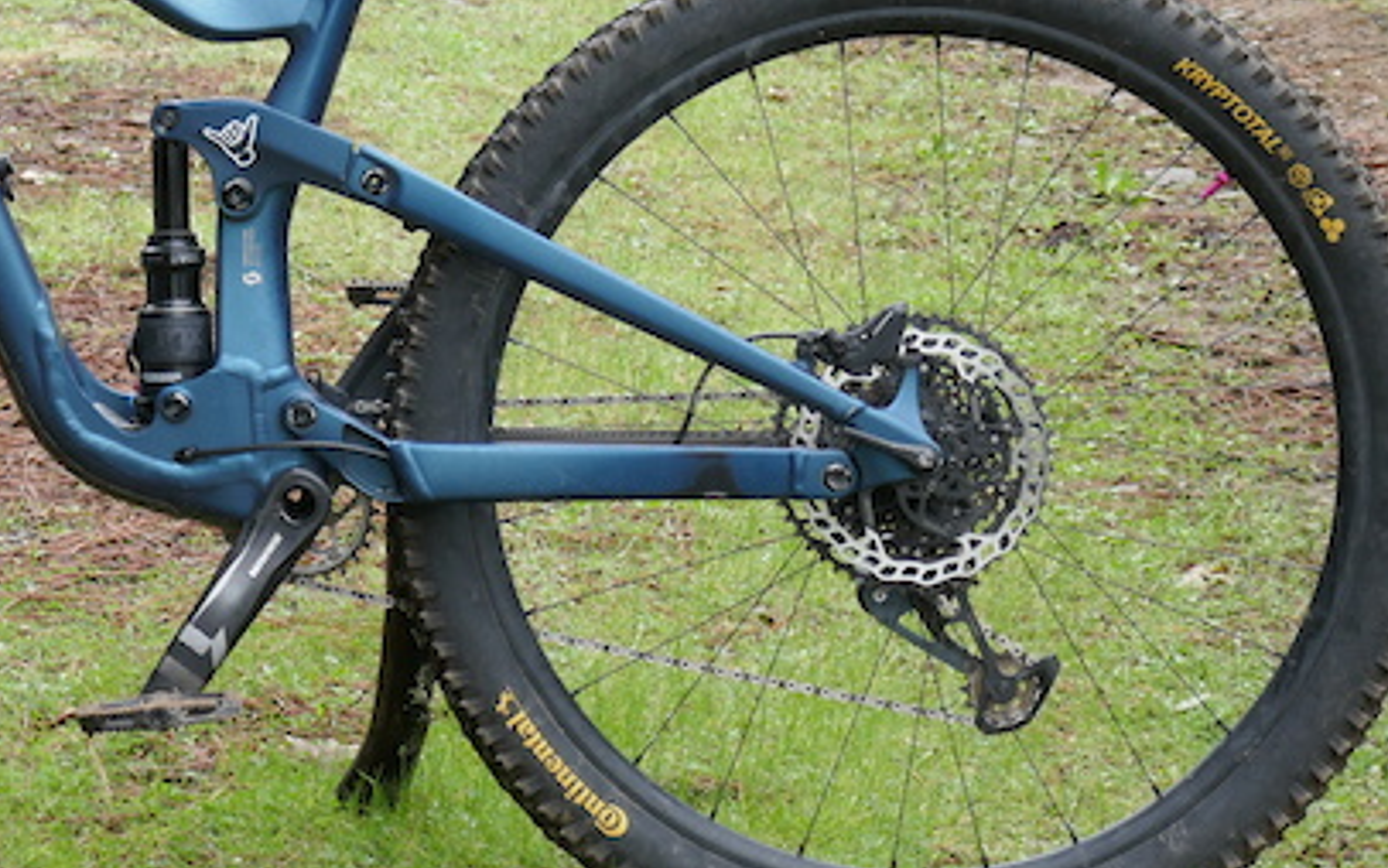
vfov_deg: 6.3
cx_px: 85
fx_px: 7832
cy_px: 159
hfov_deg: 10.1
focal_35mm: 207
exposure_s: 1/100
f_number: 5.2
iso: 250
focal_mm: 37.6
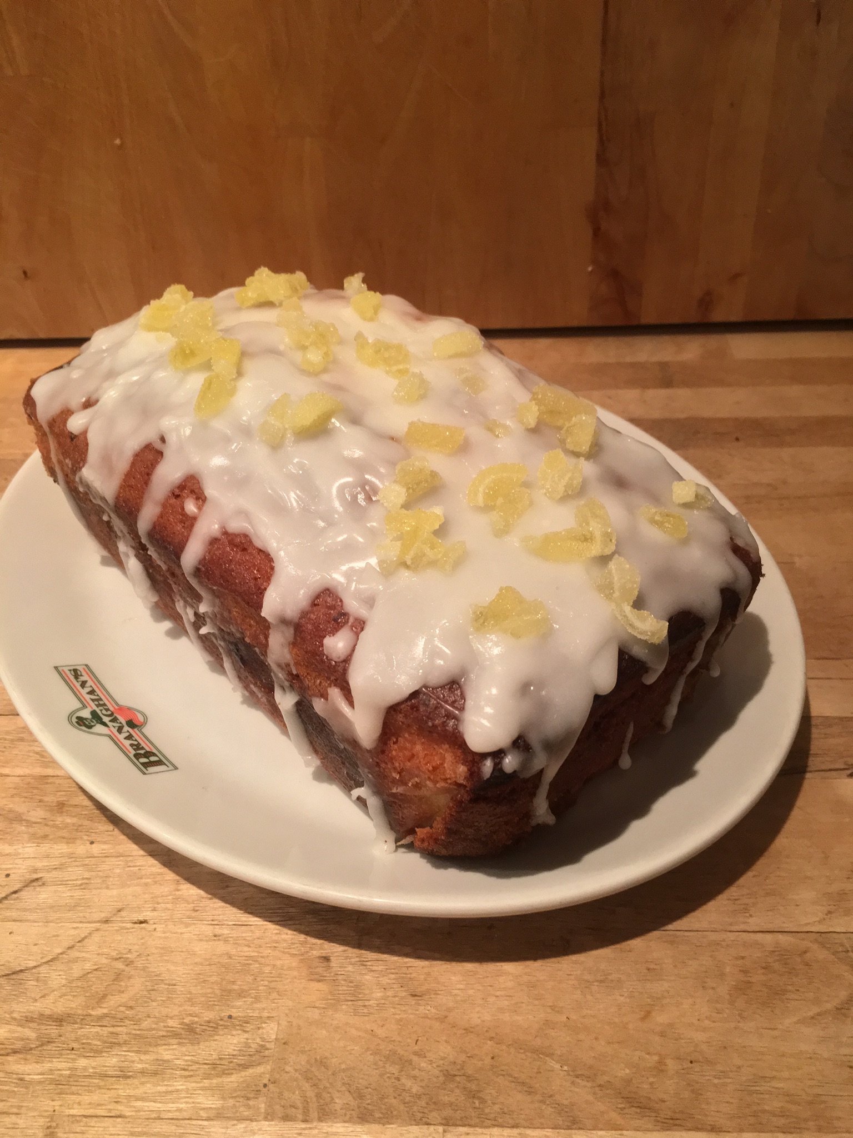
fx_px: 953
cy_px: 569
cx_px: 426
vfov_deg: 61.7
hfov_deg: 48.2
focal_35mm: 29
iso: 200
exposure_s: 1/33
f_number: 2.2
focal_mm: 4.15
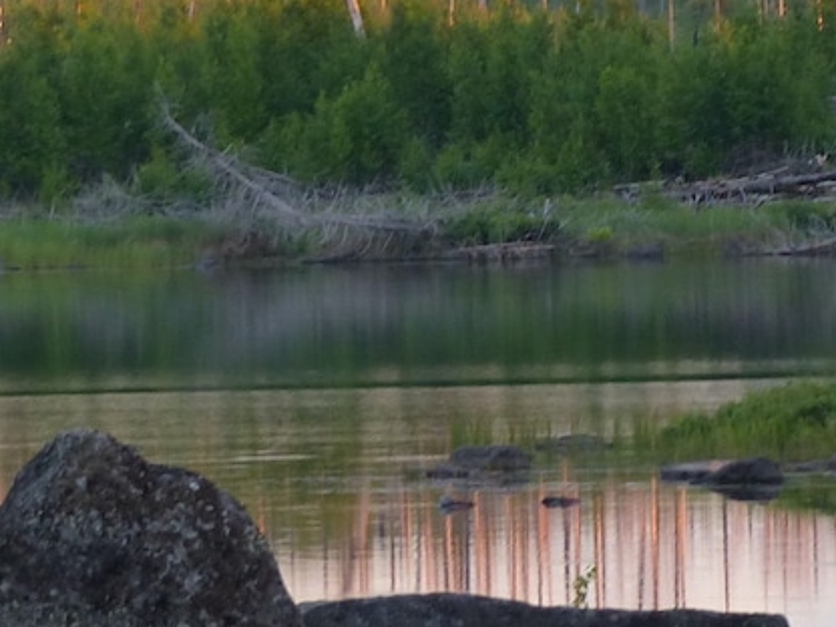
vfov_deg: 1.8
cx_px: 549
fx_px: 19562
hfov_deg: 2.4
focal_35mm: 810
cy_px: 257
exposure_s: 1/80
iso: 200
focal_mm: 47.4
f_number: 2.8
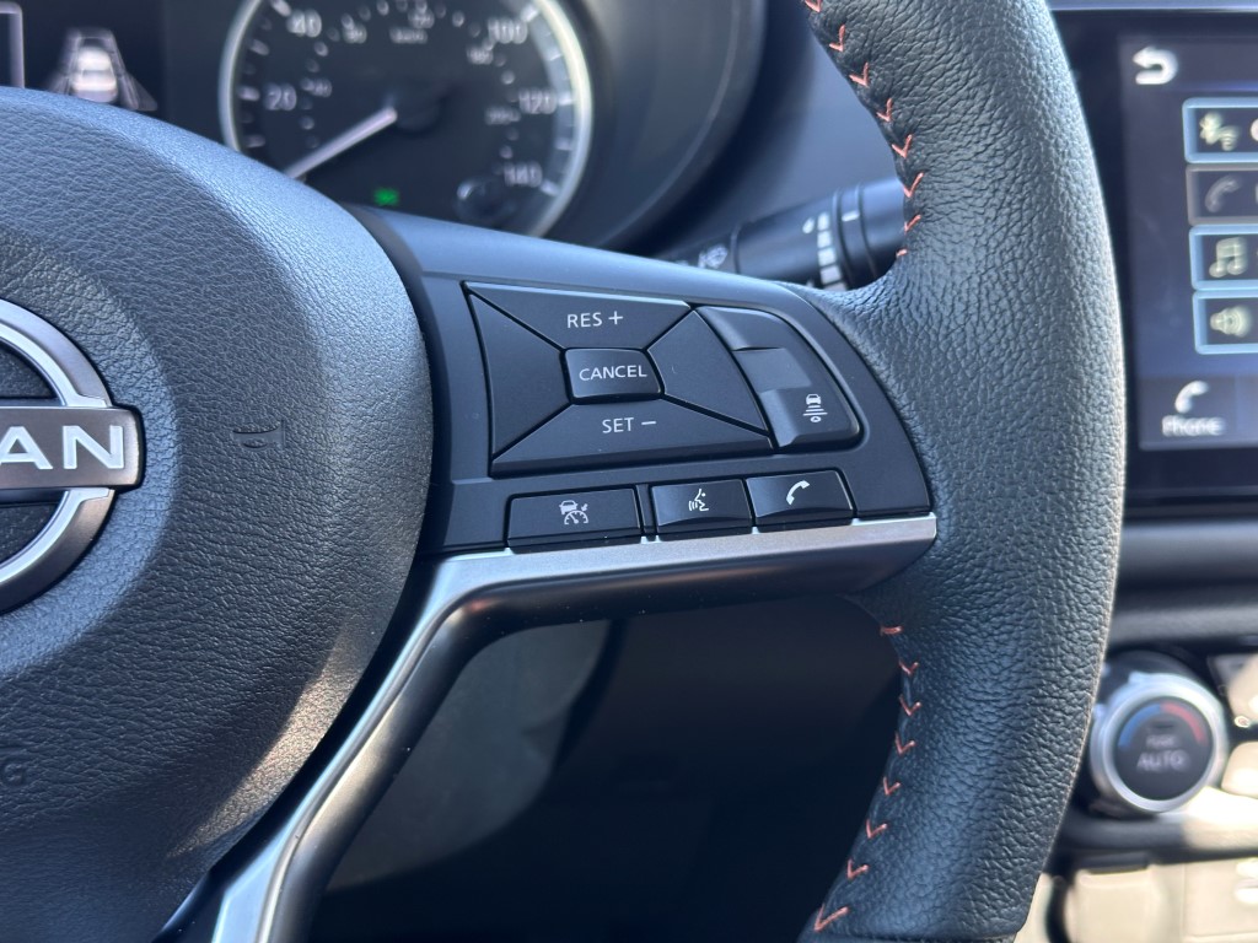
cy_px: 472
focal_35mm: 48
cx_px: 629
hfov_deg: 39.7
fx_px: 1744
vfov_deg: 30.3
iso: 80
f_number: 1.78
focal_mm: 6.86
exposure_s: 1/78
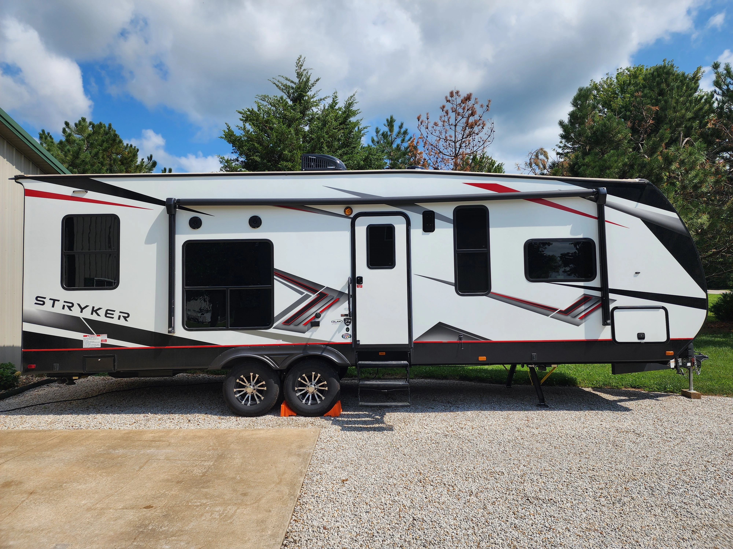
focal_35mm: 23
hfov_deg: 73.9
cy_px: 274
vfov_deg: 58.9
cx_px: 366
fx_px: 487
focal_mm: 6.4
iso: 12
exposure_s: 1/1476
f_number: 1.8
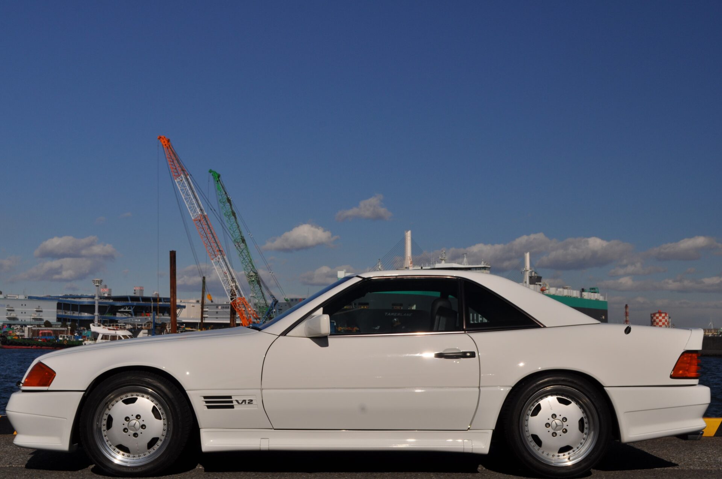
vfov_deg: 28.0
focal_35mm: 48
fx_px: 961
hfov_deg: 41.2
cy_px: 240
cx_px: 361
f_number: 10
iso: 200
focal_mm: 32
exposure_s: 1/400
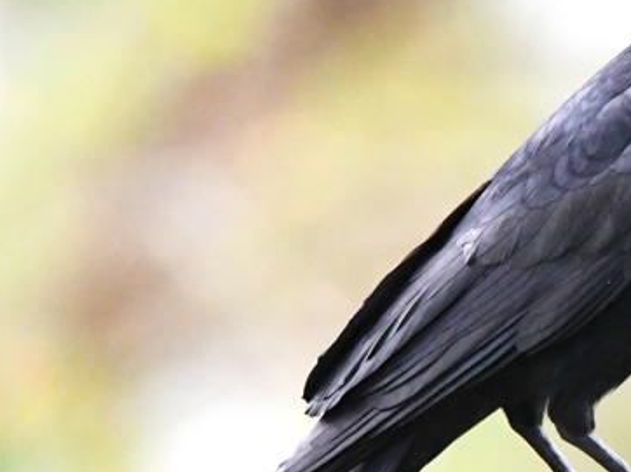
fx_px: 43574
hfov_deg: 0.8
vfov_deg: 0.6
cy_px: 320
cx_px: 715
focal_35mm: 2392
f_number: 6.3
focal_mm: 600
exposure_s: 1/1000
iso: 4500
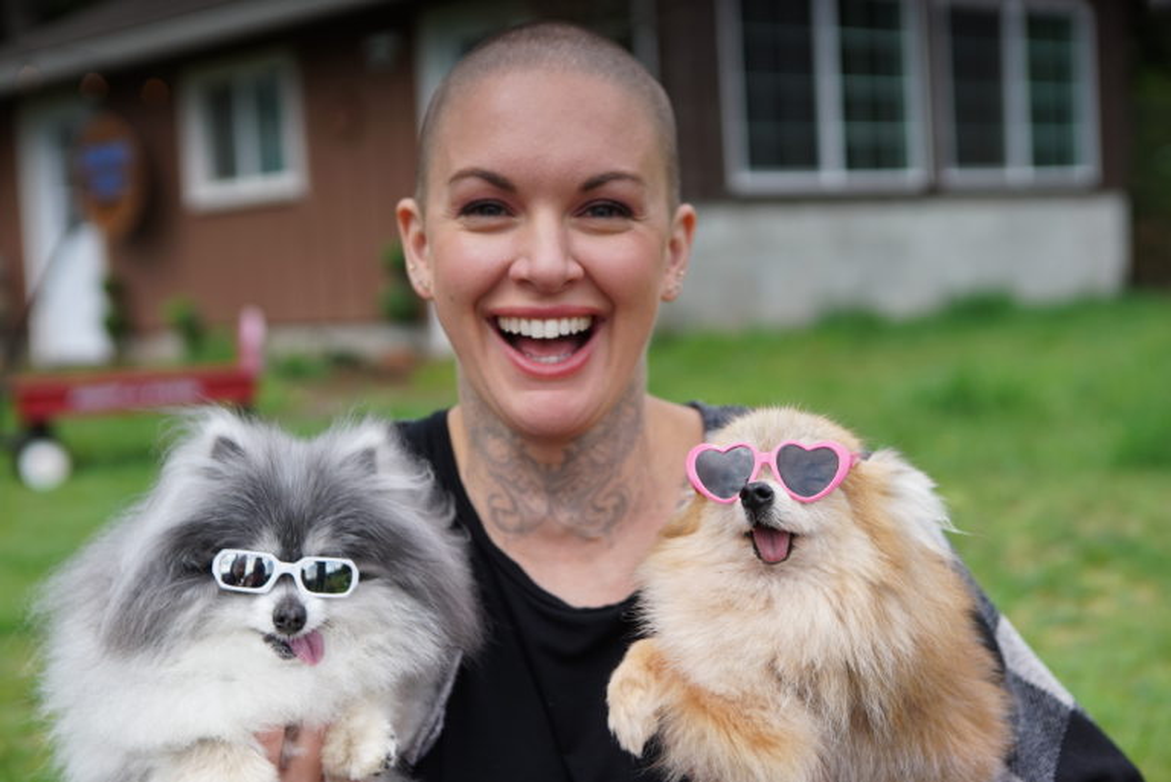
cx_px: 586
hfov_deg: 36.2
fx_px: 1790
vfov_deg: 24.7
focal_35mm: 55
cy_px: 391
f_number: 3.2
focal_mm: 55
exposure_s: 1/5000
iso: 500
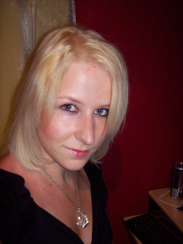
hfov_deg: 39.7
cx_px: 92
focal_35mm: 36
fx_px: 254
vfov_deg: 51.4
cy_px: 122
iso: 140
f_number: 2.7
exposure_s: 1/64
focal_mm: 6
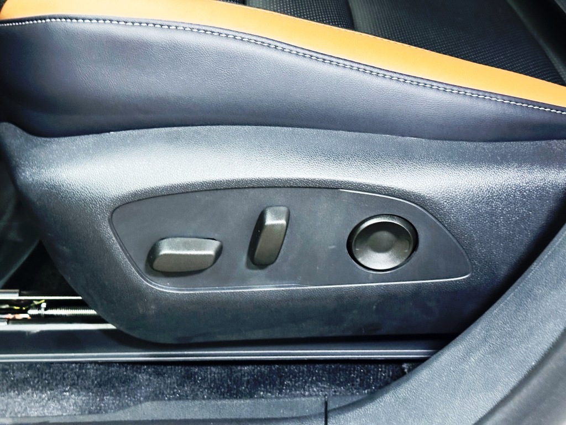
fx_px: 785
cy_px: 212
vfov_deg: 30.3
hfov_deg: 39.7
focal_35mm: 48
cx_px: 283
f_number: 1.78
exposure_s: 1/30
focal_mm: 6.86
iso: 640
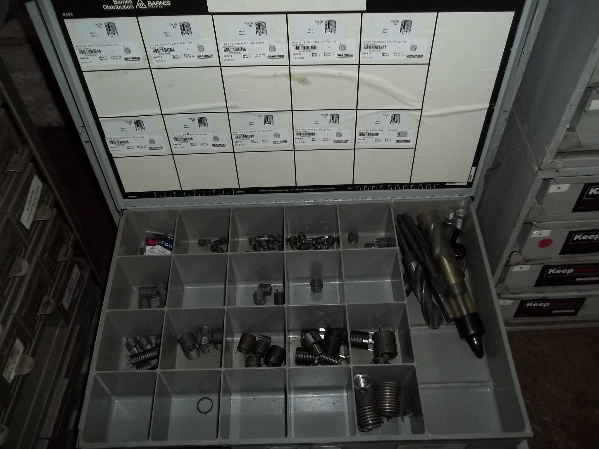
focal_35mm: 32
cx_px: 300
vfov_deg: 44.2
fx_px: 554
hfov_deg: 56.8
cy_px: 224
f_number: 2.9
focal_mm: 5.7
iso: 160
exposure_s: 1/30
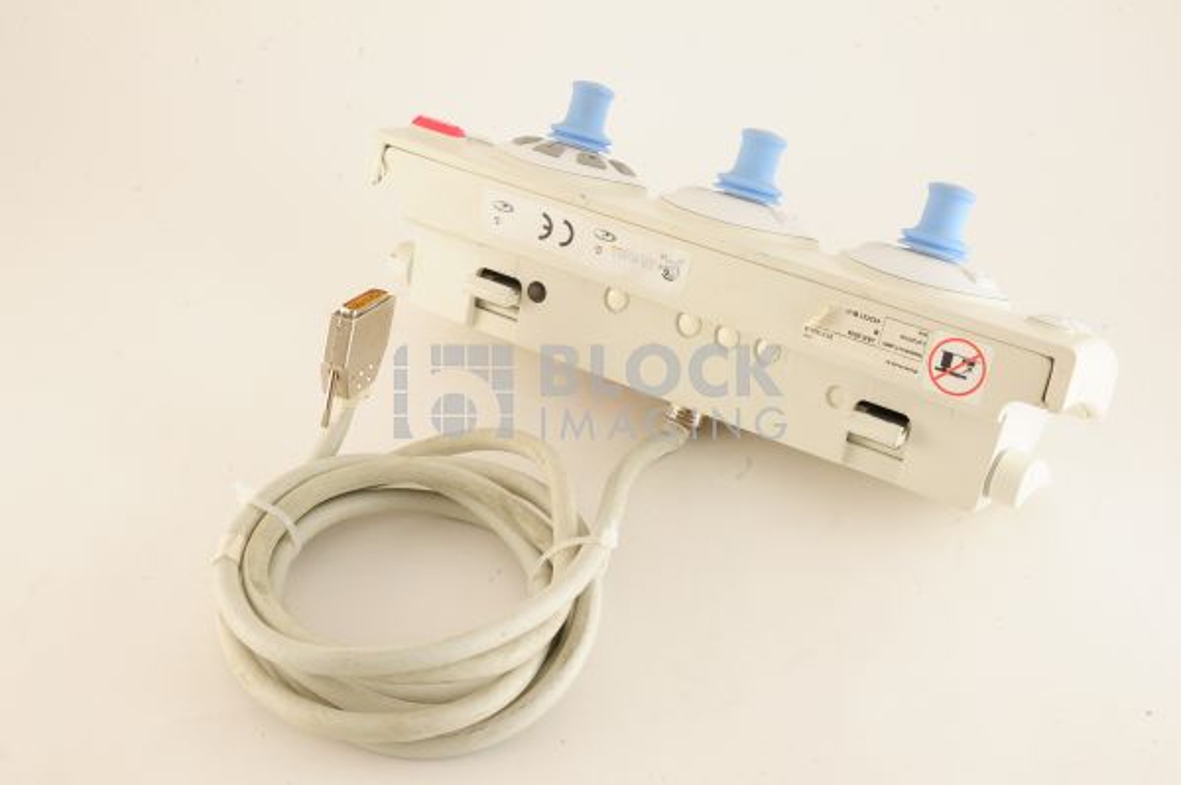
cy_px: 392
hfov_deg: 39.6
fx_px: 1639
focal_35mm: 50
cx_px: 590
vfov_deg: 26.9
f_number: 14
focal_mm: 50
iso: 1600
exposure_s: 1/125
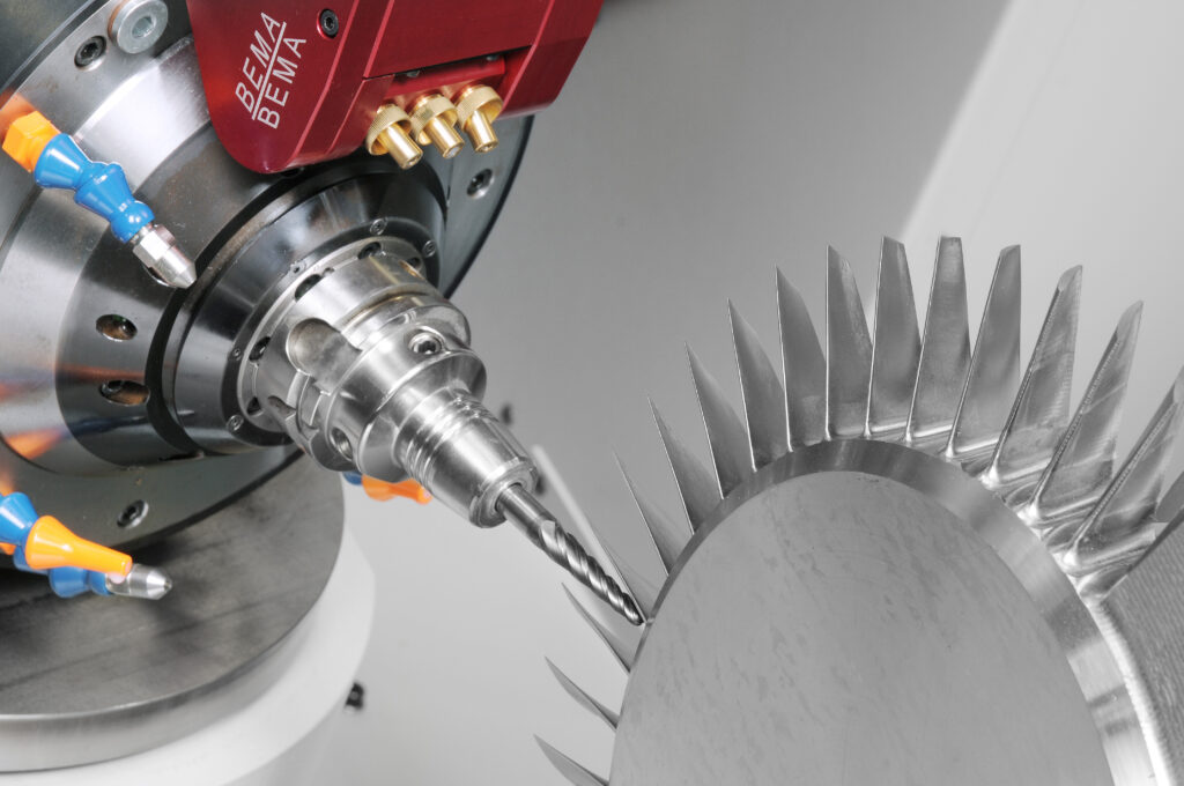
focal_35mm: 117
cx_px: 592
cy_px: 393
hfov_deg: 17.5
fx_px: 3843
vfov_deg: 11.7
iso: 200
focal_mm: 78
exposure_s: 1/8
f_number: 16
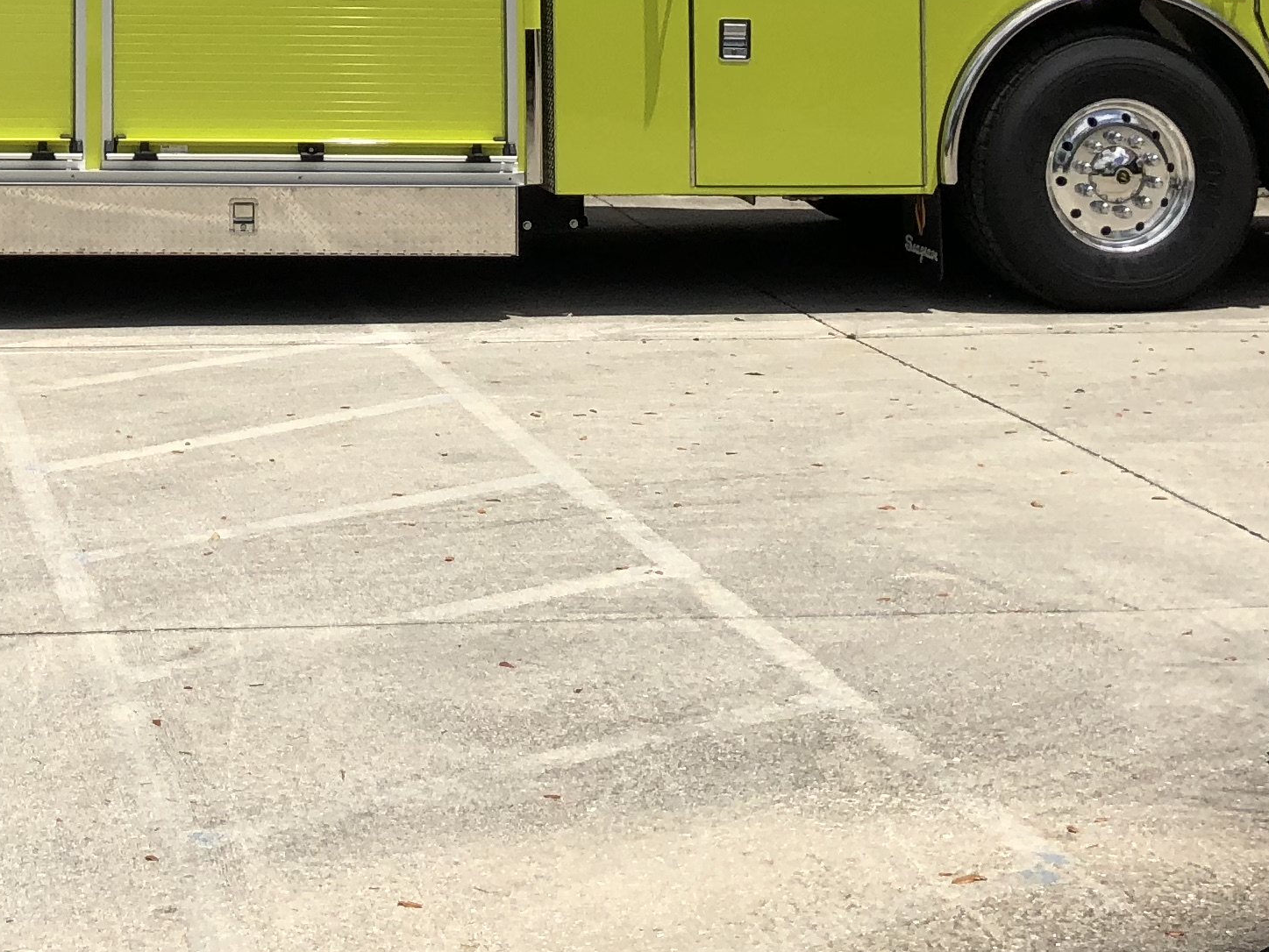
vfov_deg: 17.6
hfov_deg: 23.7
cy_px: -309
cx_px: -79
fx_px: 2860
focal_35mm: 78
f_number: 1.8
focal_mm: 4
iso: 25
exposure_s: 1/4367
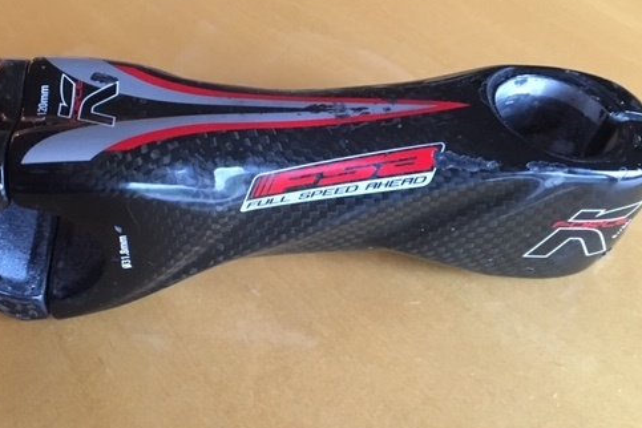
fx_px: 713
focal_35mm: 40
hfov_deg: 48.3
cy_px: 182
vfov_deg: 33.3
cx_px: 280
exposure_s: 1/15
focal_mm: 4.15
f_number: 2.2
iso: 250
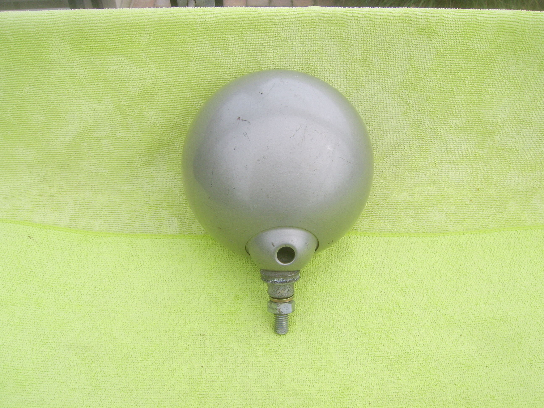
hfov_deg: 49.0
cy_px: 204
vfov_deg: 37.7
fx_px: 597
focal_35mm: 38
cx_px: 272
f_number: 6.4
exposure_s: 1/100
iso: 50
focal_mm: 7.8
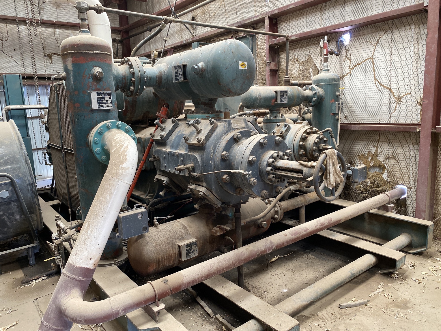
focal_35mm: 26
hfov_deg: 67.3
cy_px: 166
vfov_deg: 53.1
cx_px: 220
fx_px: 331
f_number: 1.8
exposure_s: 1/60
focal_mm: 4.25
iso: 125
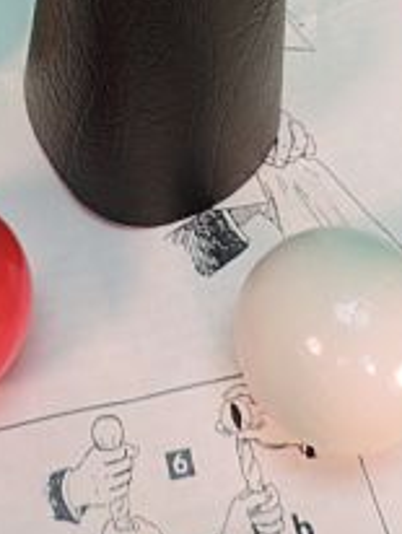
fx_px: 958
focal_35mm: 62
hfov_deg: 23.4
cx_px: 88
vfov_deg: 28.0
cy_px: -74
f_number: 3
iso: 80
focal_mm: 4.3
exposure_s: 1/40
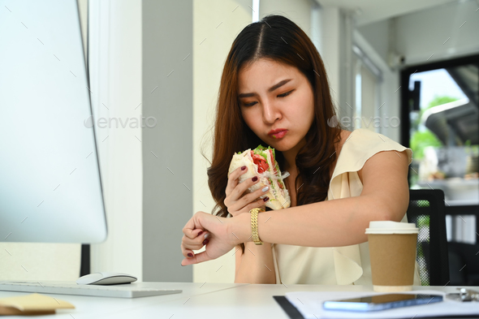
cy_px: 160
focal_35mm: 56
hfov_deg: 35.6
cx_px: 240
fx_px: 745
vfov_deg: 24.2
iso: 250
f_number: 4
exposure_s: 1/160
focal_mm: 56
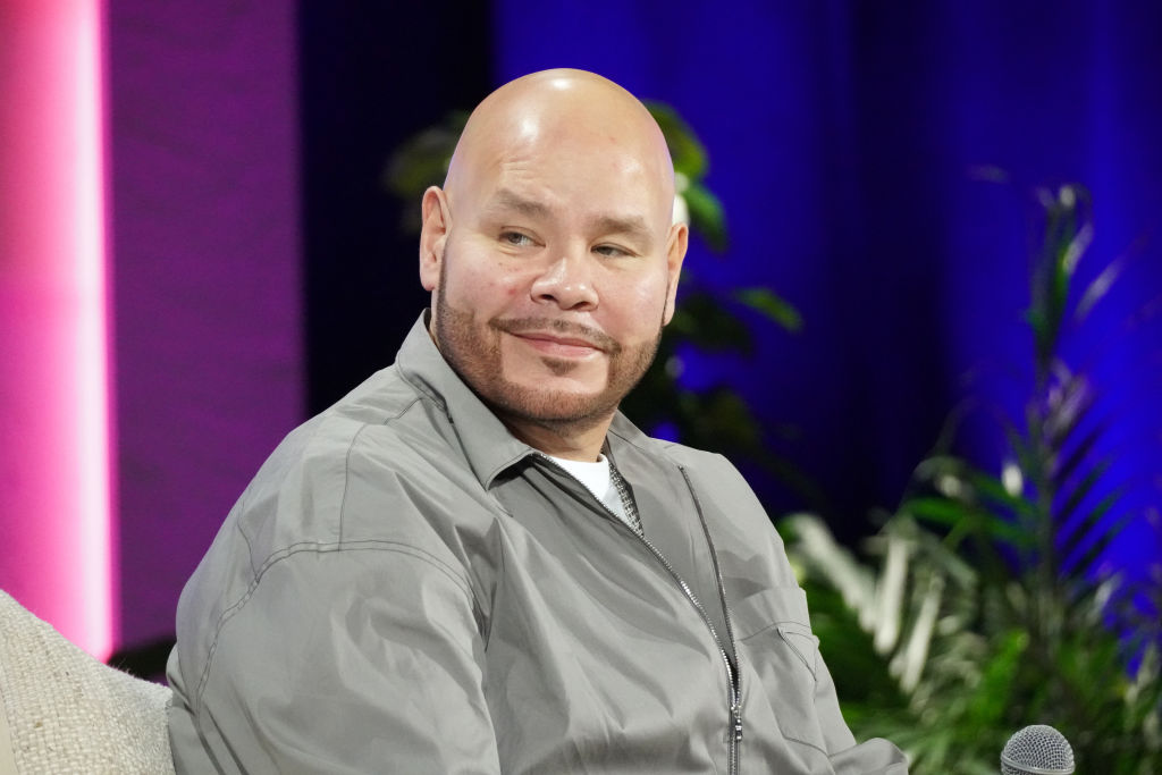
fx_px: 12880
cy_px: 388
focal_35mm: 399
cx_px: 581
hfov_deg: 5.2
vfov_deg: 3.4
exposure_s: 1/250
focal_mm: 266
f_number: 6.3
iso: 10000
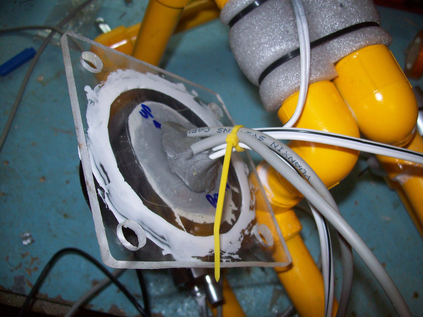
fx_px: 440
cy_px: 158
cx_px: 212
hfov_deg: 51.4
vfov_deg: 39.7
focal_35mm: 36
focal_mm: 6
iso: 80
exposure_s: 1/64
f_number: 2.7
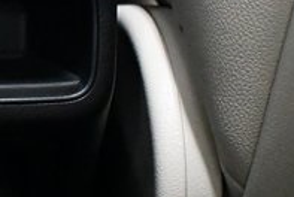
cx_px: -119
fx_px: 1145
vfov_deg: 9.8
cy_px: 5
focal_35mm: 140
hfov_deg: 13.9
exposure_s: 1/60
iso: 8000
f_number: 3.5
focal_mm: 18
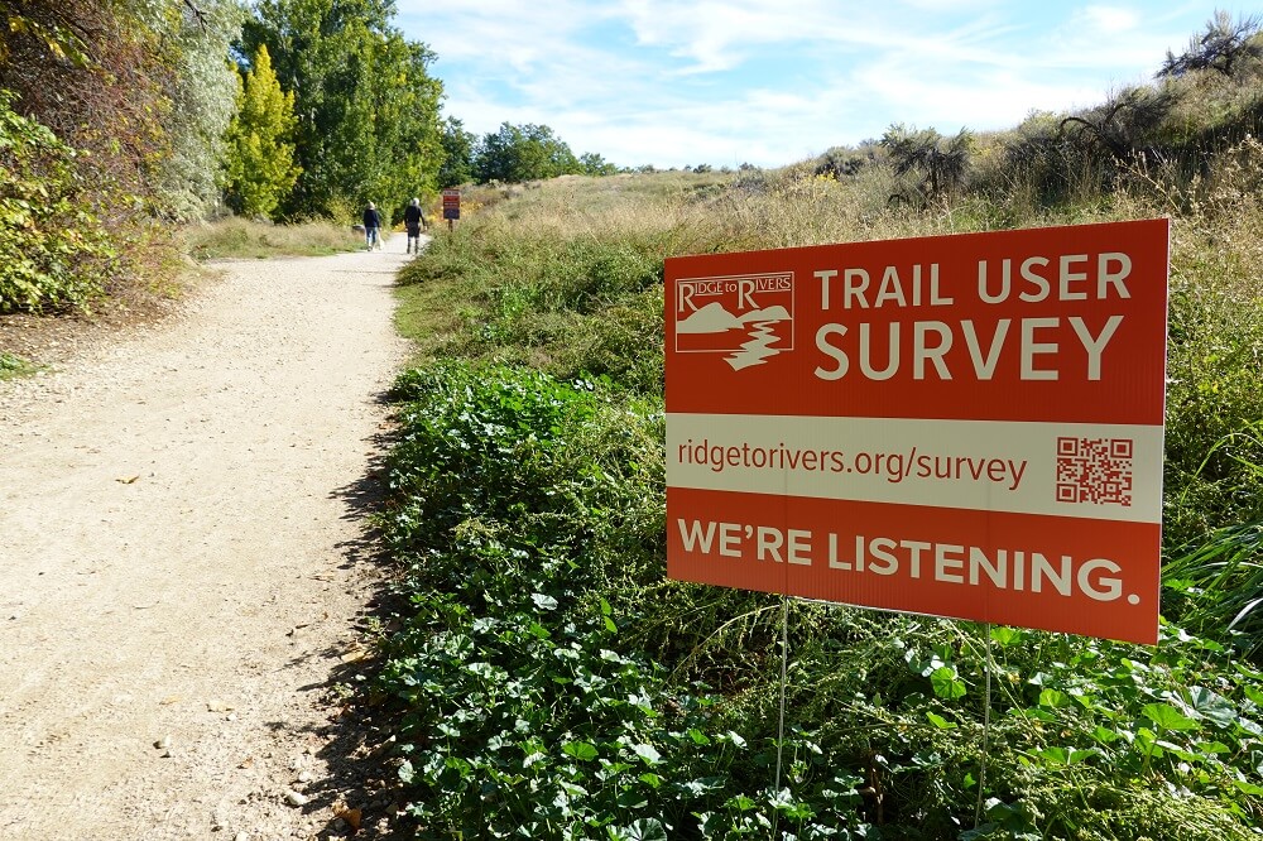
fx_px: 842
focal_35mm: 24
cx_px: 632
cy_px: 420
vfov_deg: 53.1
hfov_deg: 73.8
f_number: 5.6
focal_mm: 9
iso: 100
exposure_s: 1/200
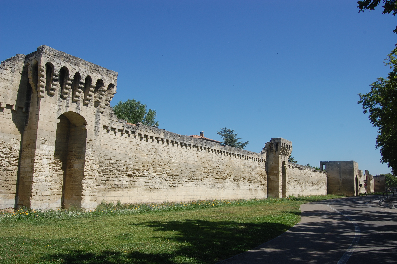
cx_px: 198
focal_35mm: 30
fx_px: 331
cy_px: 132
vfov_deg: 43.5
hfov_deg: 62.0
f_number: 10
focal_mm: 20
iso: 200
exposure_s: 1/320
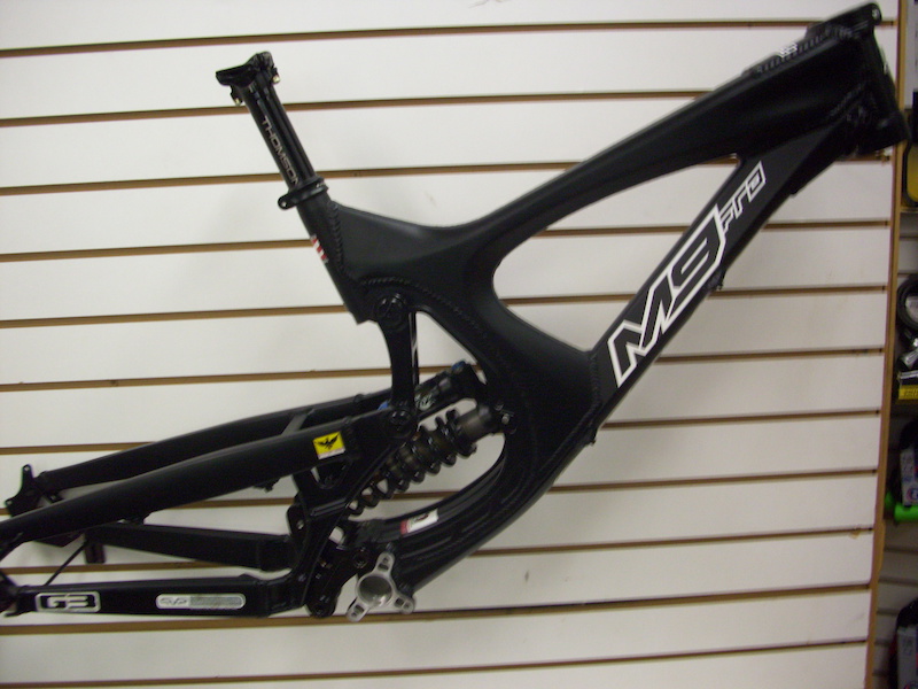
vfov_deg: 41.8
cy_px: 344
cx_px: 459
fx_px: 902
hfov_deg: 54.0
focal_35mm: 34
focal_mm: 5.7
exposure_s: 1/20
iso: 160
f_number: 2.9
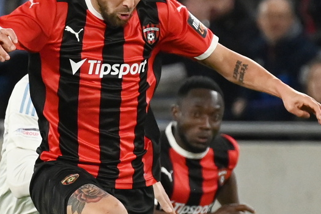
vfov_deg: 1.2
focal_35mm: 1159
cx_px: 78
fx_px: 10334
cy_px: 203
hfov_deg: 1.8
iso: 4000
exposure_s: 1/1000
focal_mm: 400
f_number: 5.6
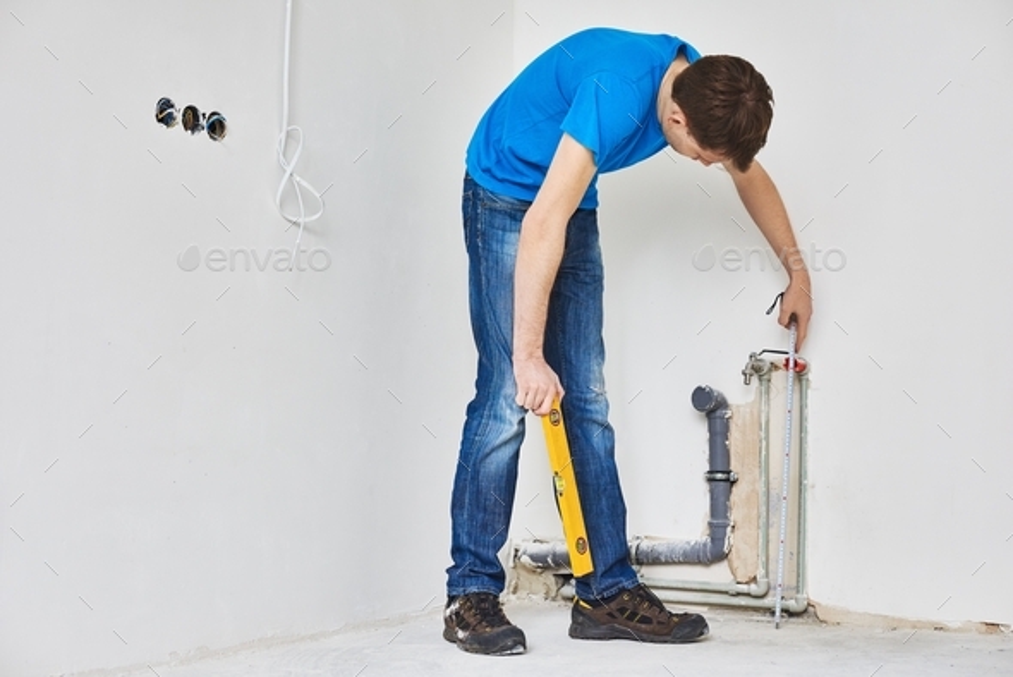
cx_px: 506
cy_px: 338
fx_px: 1408
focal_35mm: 50
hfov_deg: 39.6
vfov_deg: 27.0
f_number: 4.5
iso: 500
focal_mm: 50
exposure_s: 1/250
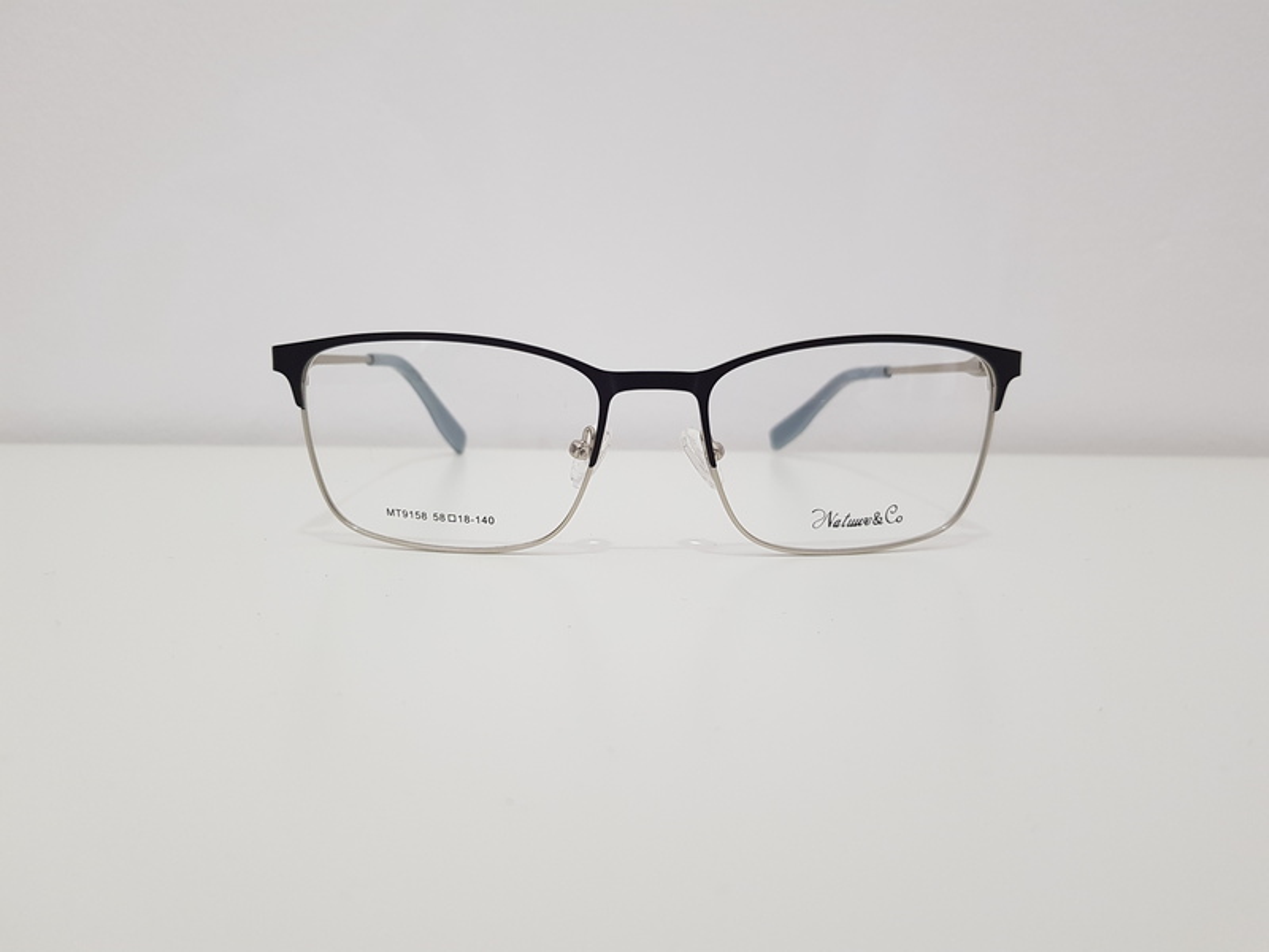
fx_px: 953
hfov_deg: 67.3
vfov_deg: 53.1
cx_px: 634
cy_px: 476
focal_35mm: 26
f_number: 1.7
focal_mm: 4.2
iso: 100
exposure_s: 1/50
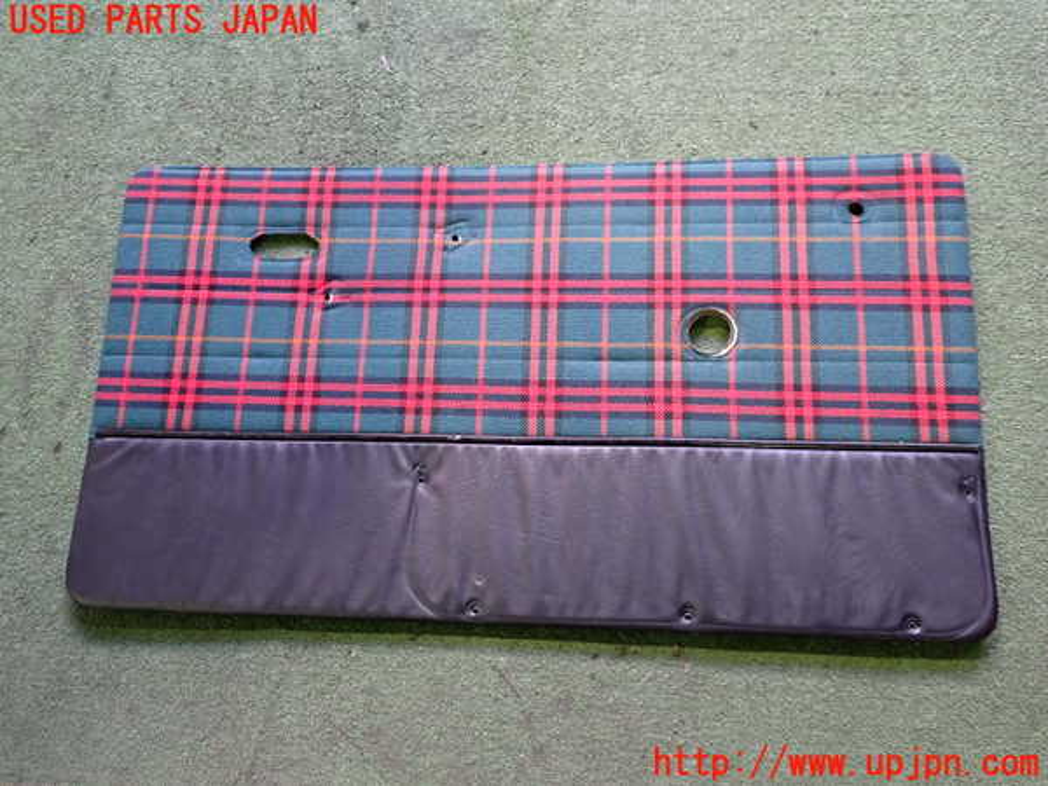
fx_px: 908
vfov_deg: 46.8
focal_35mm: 30
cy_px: 393
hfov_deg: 60.0
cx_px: 524
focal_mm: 5.4
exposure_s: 1/30
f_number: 2.3
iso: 400
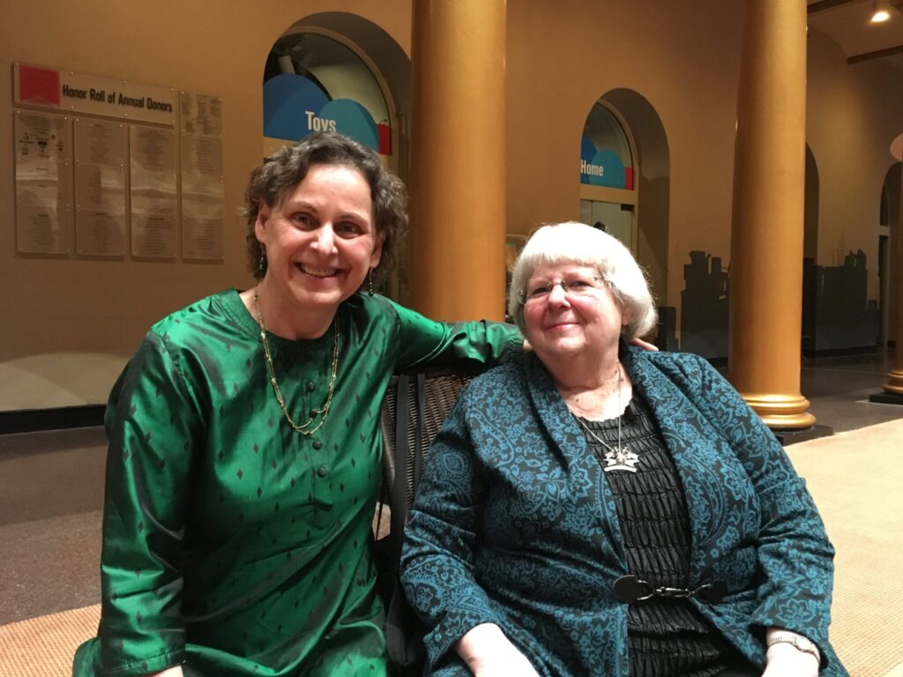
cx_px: 452
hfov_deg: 61.7
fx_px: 756
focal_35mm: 29
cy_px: 338
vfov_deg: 48.2
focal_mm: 4.15
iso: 250
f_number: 2.2
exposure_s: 1/15
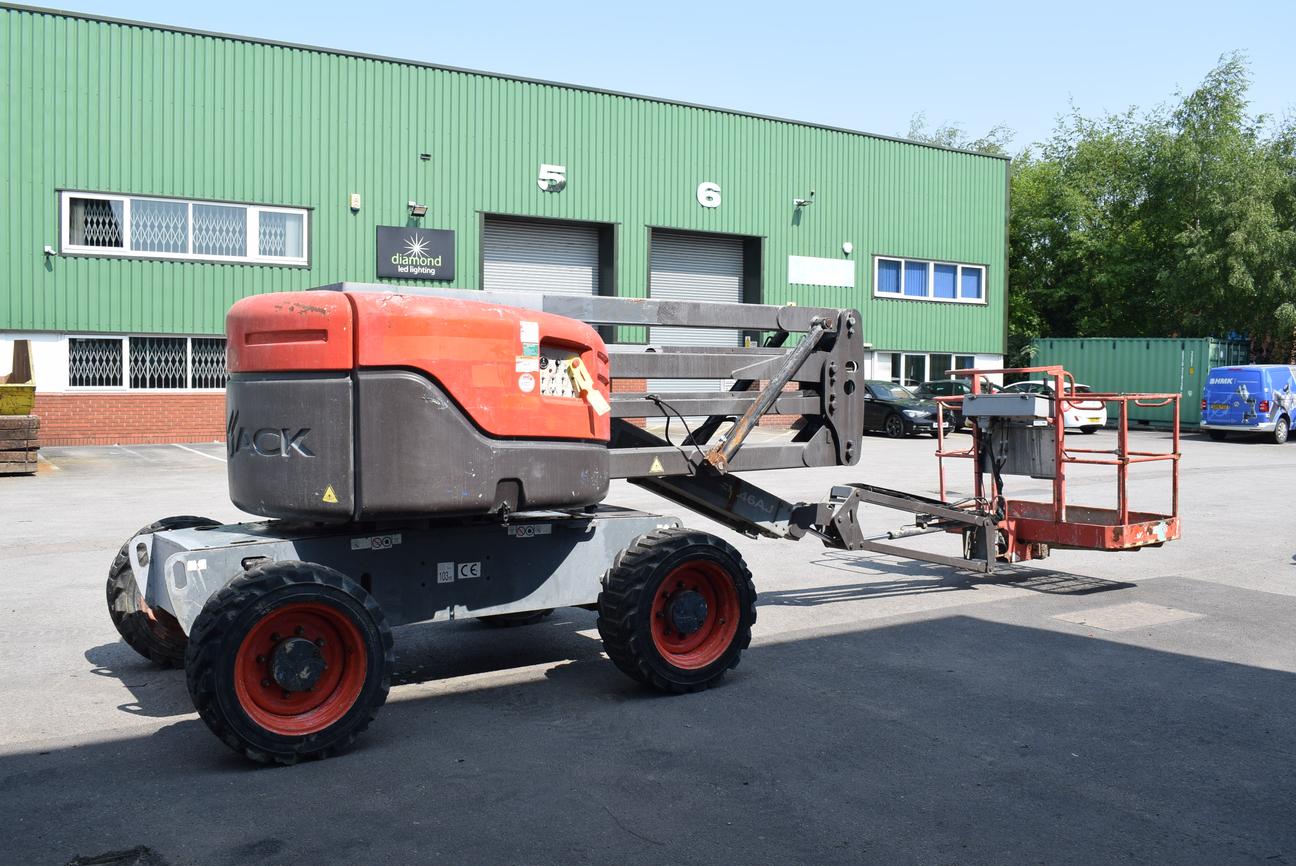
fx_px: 1189
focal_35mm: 33
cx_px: 648
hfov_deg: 57.2
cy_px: 433
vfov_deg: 40.0
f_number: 9
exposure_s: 1/320
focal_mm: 22
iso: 200
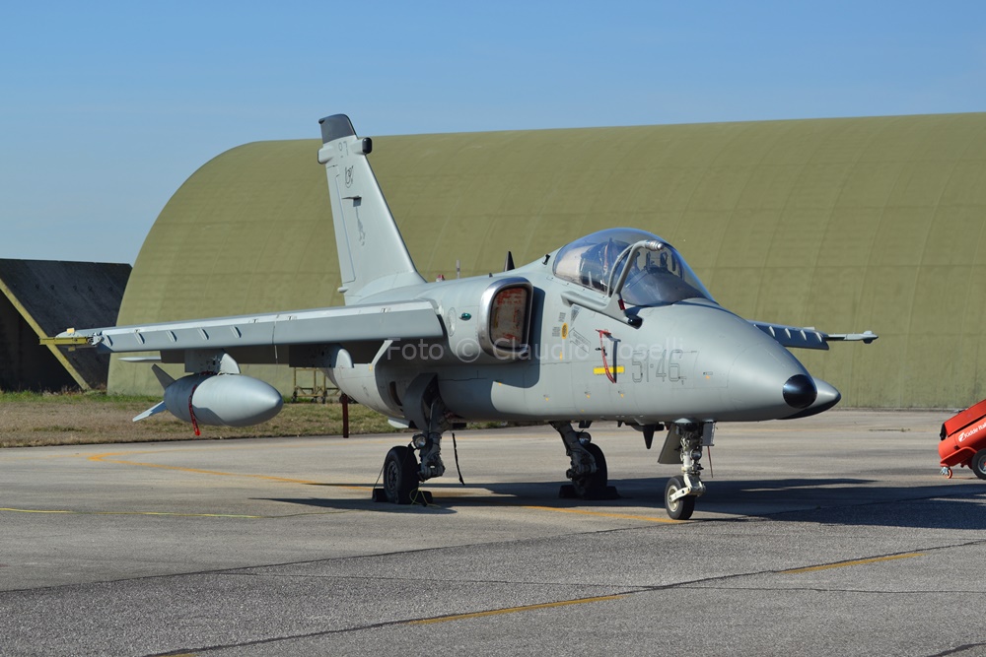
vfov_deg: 13.0
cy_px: 328
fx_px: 2876
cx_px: 493
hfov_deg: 19.5
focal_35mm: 105
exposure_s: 1/640
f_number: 6.3
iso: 100
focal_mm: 70
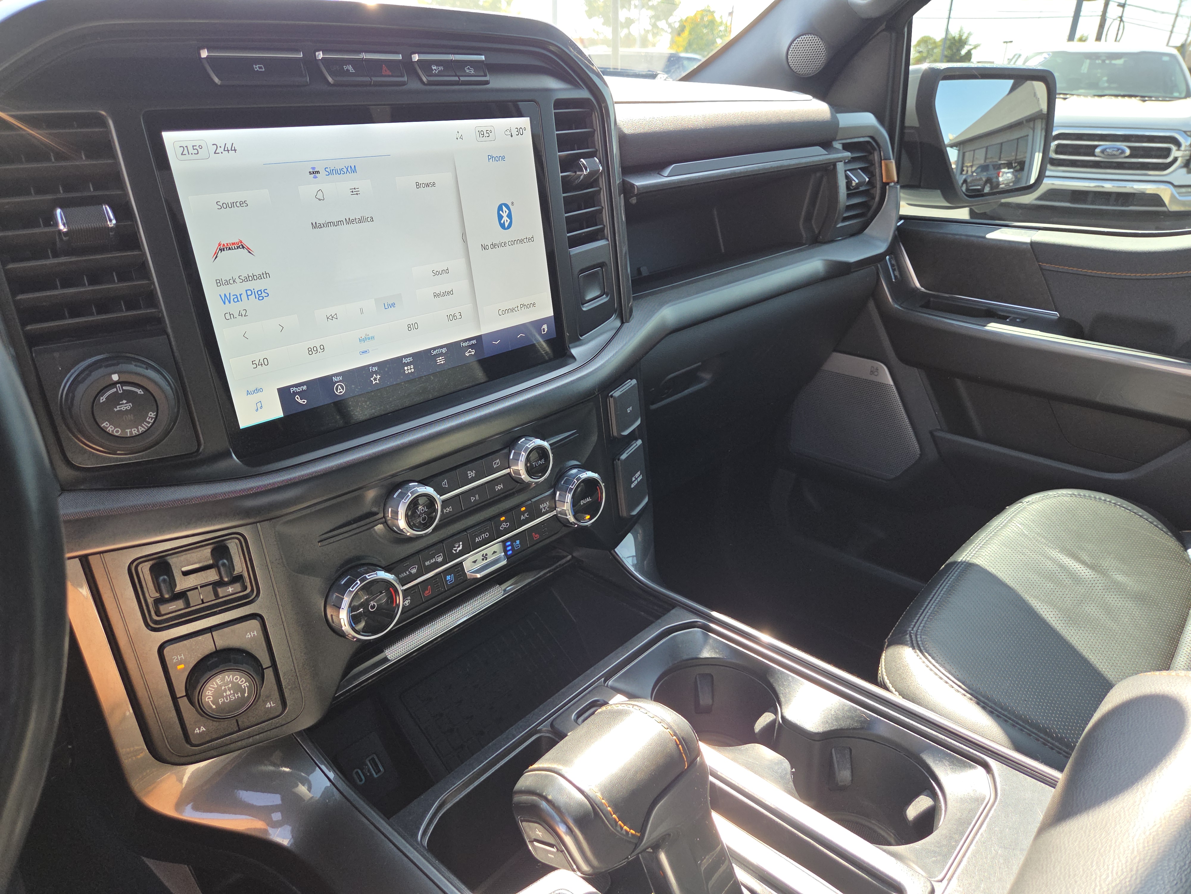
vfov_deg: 58.9
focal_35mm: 23
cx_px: 596
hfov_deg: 73.9
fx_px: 791
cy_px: 447
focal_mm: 5.4
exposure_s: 1/180
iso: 50
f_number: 1.8
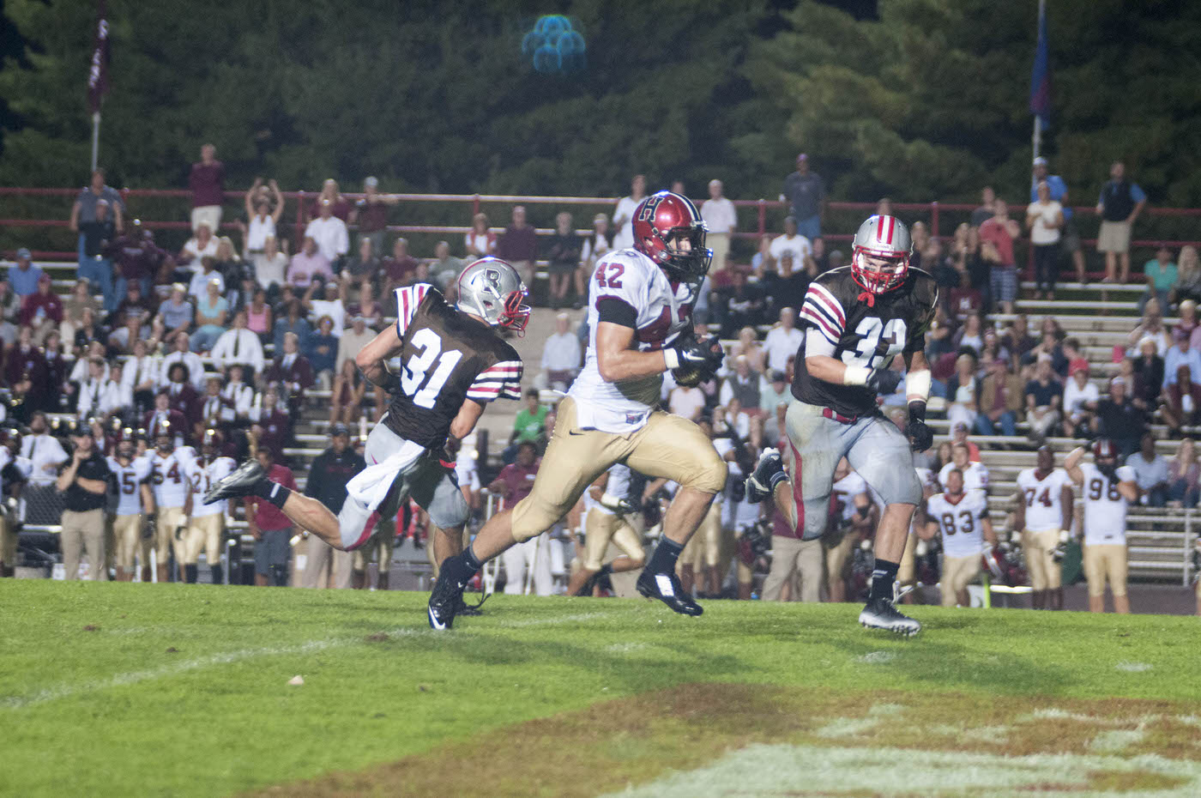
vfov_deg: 8.2
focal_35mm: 168
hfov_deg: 12.2
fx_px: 5598
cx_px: 600
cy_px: 399
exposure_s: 1/500
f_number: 2.8
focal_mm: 112
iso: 1600
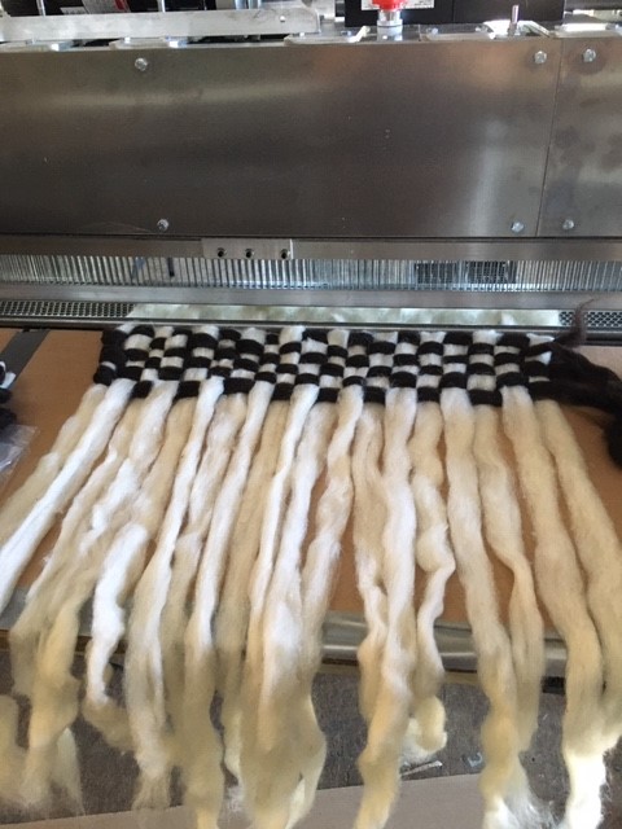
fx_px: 695
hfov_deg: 48.2
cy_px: 414
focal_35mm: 29
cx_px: 311
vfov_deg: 61.7
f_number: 2.2
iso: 200
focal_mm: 4.15
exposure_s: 1/20
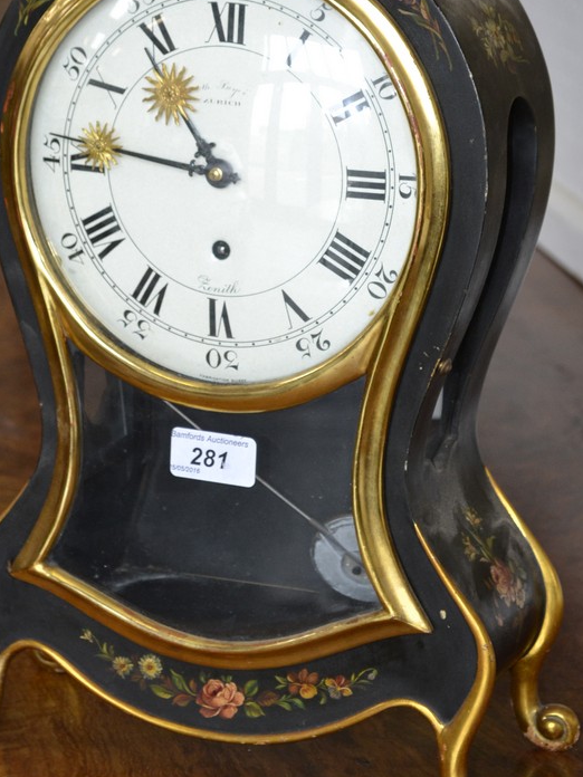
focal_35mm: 137
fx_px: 3073
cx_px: 248
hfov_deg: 10.8
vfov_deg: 14.4
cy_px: 224
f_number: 5.6
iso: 560
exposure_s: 1/60
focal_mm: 55
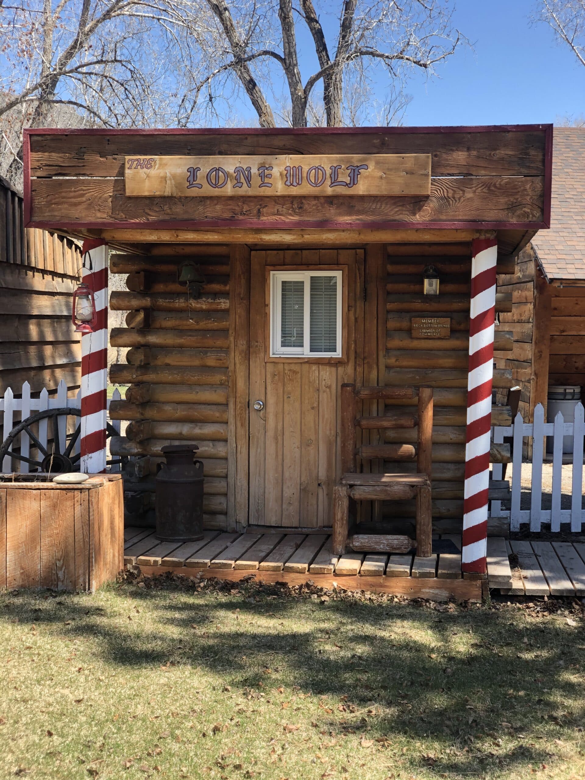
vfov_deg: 36.8
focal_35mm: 52
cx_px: 292
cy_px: 390
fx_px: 1172
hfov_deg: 28.0
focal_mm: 6
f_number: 2.4
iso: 16
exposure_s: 1/237
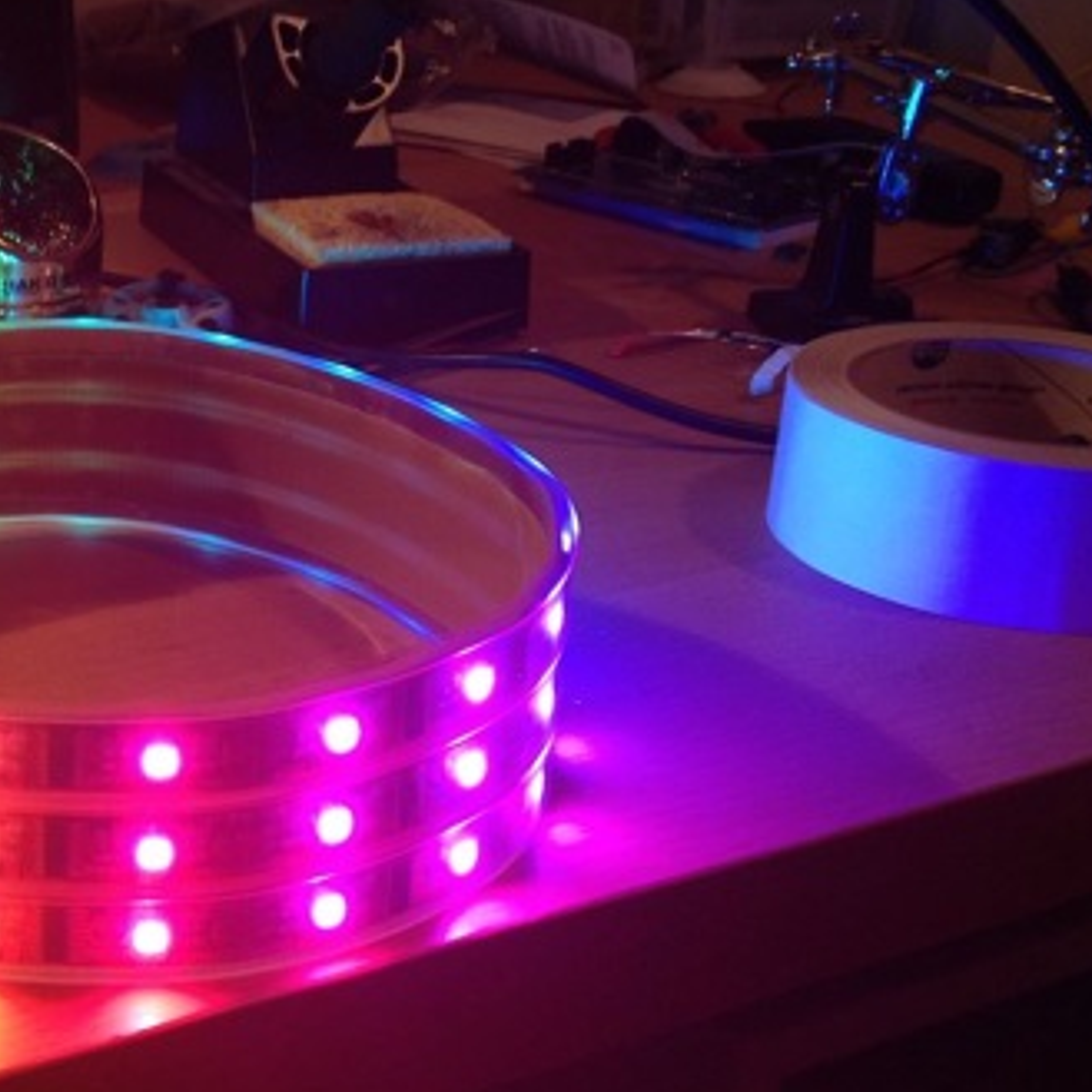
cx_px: 33
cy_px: 558
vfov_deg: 27.3
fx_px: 2248
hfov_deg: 26.1
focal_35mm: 63
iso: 64
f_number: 2.4
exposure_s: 1/20
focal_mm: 4.28
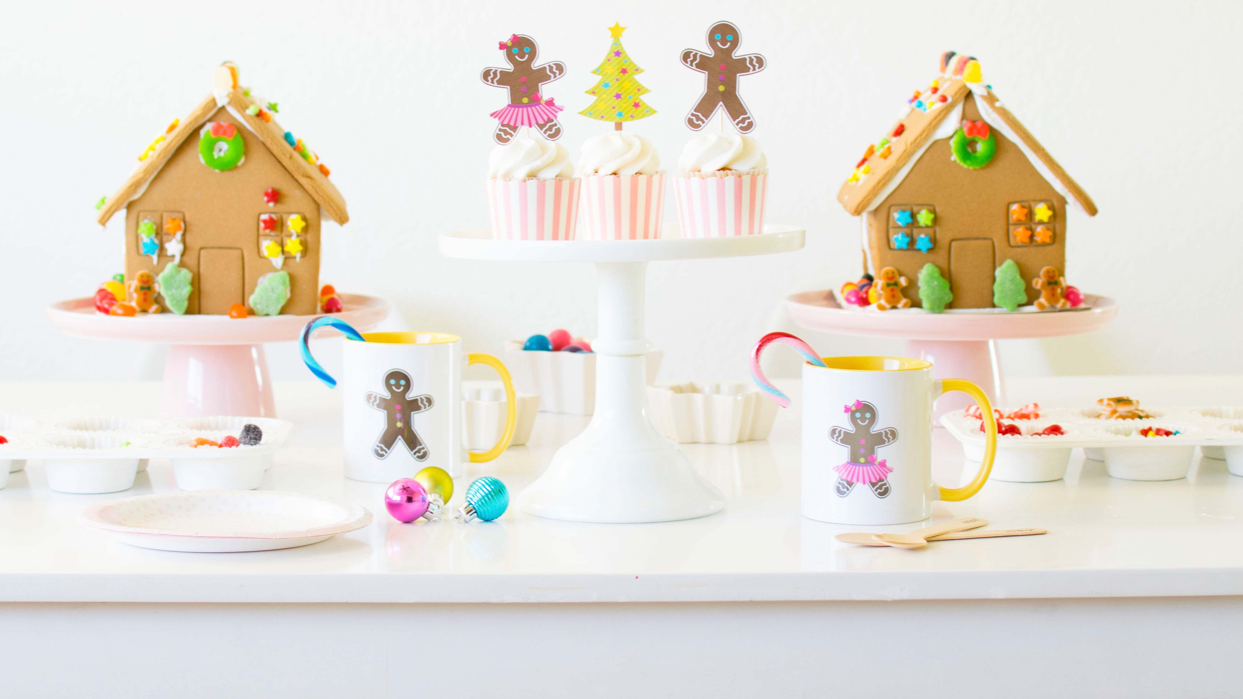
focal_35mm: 84
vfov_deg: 14.4
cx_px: 617
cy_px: 349
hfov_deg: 25.4
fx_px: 2762
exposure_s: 1/30
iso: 200
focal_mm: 35
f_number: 3.5
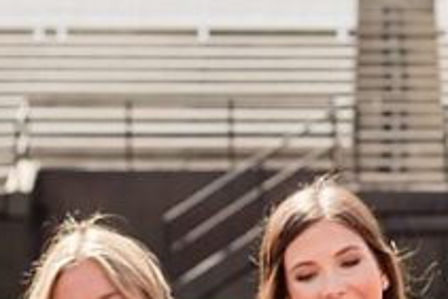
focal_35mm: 243
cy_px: 297
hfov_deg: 8.4
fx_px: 3026
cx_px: 567
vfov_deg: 5.7
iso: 250
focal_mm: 50
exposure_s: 1/1600
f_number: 4.5
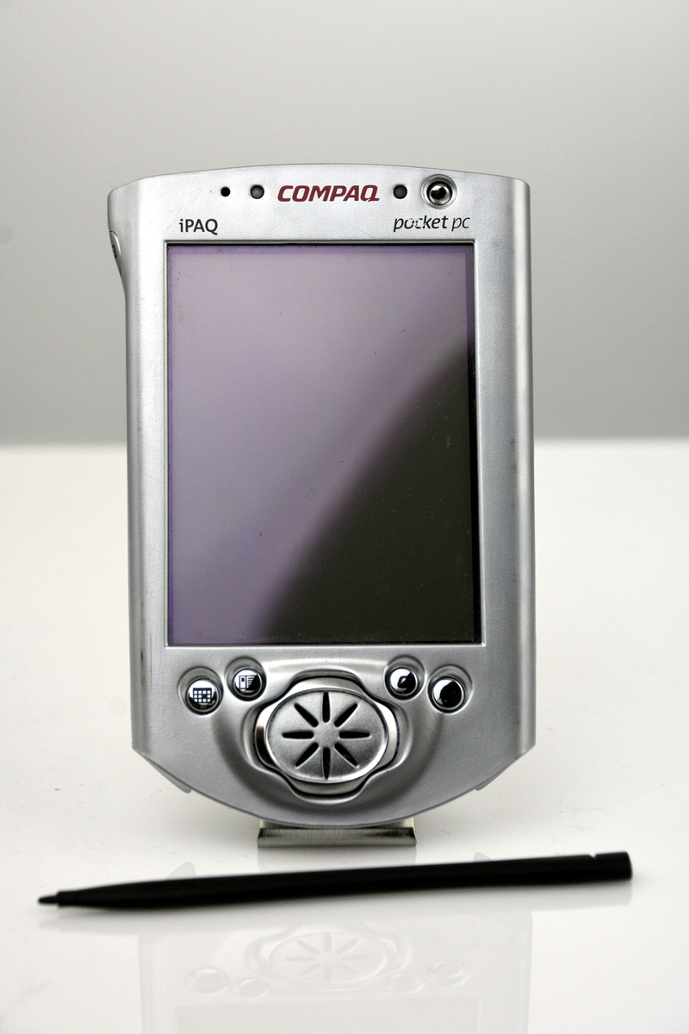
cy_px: 517
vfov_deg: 20.6
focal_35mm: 99
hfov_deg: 13.8
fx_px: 2842
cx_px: 344
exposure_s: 1/640
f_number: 6.3
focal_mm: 66
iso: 800
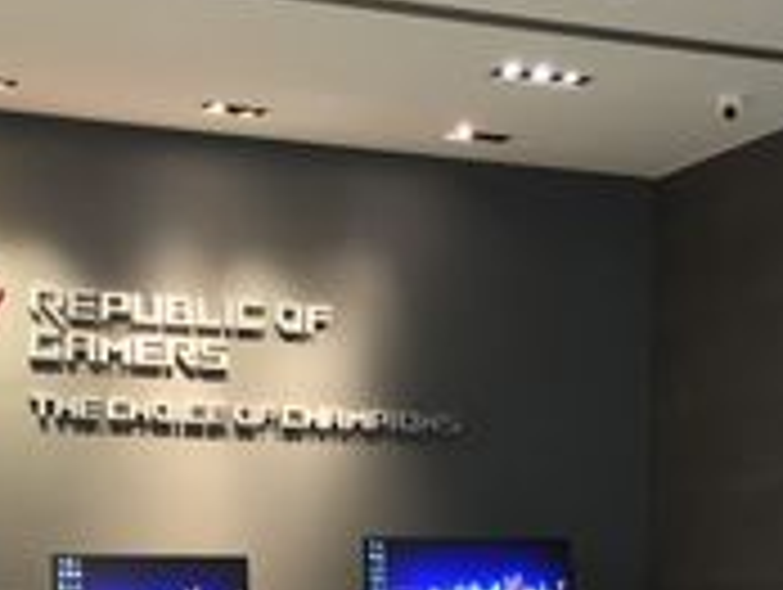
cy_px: 689
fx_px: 1812
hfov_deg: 24.4
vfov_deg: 17.7
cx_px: 346
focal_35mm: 80
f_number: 2.2
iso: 125
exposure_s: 1/30
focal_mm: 4.15
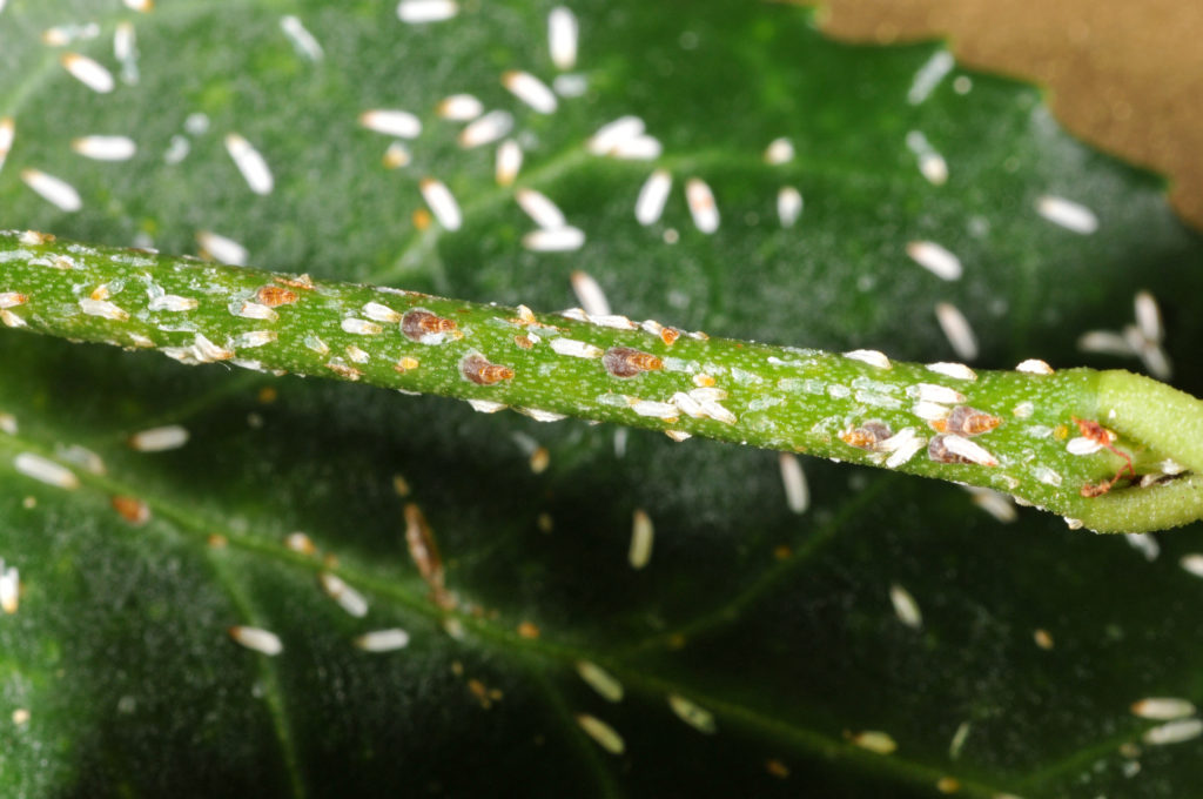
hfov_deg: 15.2
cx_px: 602
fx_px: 4505
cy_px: 400
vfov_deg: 10.1
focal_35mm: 135
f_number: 32
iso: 400
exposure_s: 1/60
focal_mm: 90
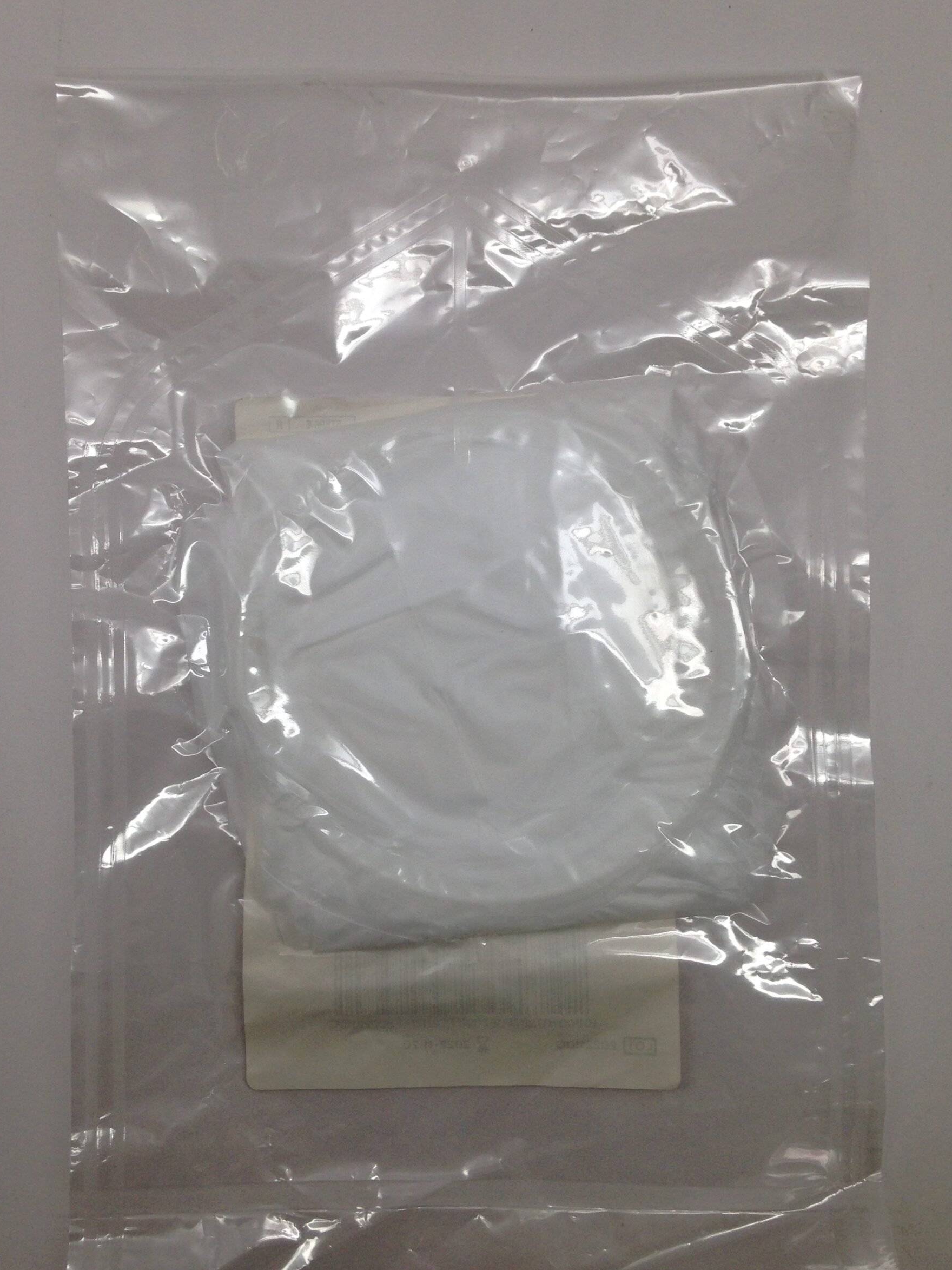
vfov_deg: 51.4
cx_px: 452
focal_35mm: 36
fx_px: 1320
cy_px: 640
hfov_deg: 39.6
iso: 64
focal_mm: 4.12
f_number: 2.4
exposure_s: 1/120
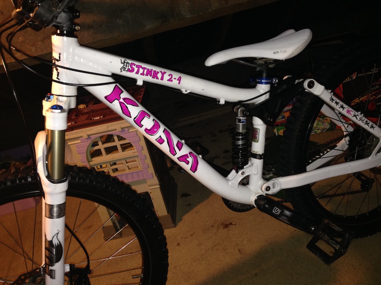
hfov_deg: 55.4
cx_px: 190
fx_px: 363
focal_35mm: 33
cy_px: 142
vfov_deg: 42.9
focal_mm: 4.12
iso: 125
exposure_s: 1/16
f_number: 2.4
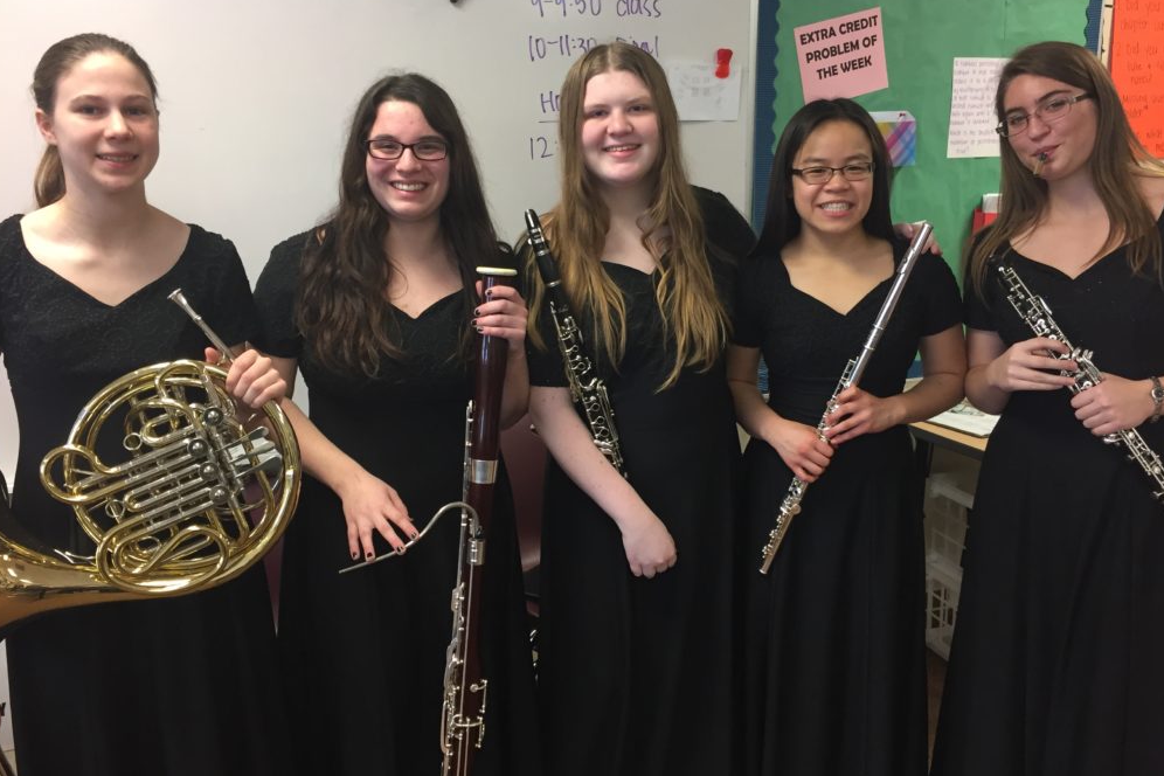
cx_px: 588
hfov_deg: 60.3
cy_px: 377
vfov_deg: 42.3
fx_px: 1002
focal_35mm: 31
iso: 100
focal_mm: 4.15
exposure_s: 1/30
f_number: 2.2
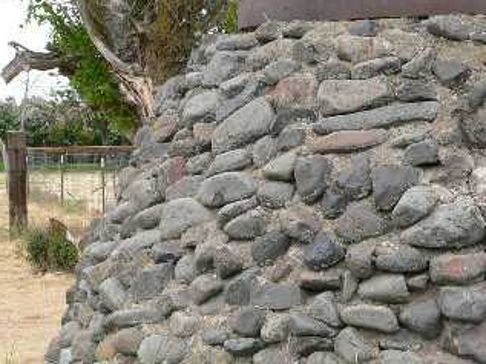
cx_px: 461
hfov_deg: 20.6
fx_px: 1304
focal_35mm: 93
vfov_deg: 15.8
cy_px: 267
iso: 80
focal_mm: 7.6
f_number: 4
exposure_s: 1/200
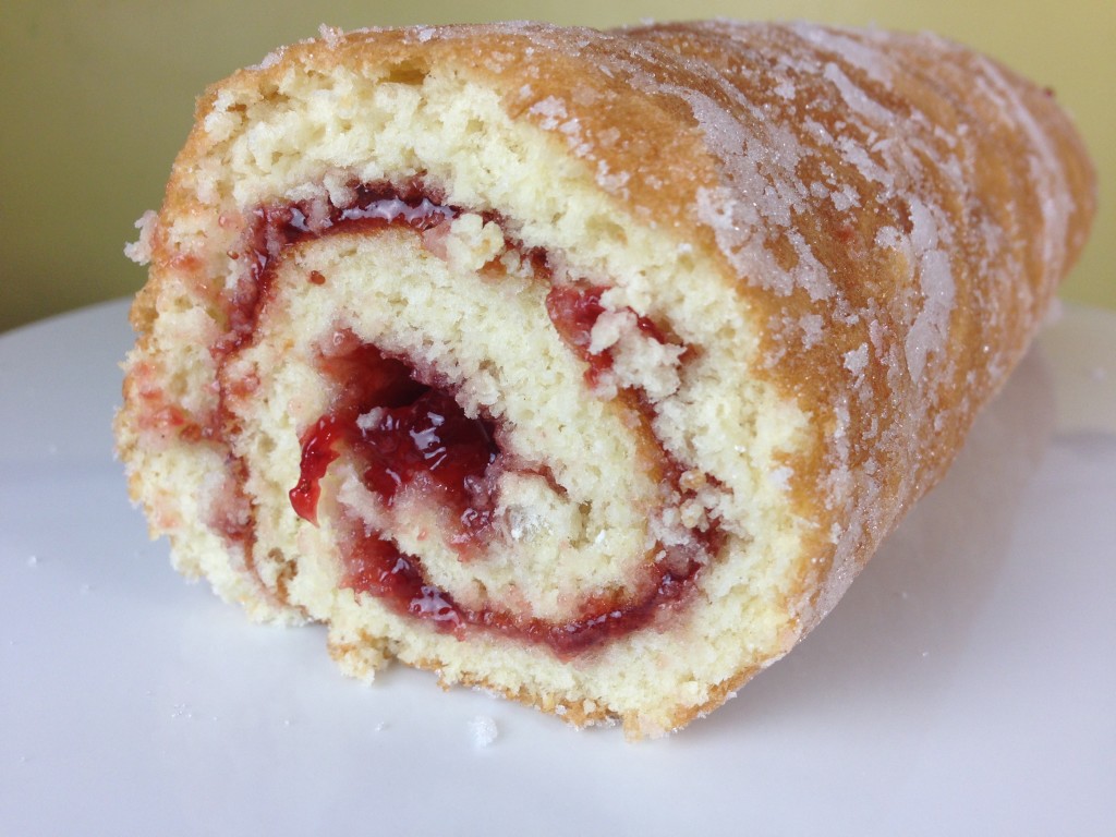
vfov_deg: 42.9
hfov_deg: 55.4
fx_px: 1064
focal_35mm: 33
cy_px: 418
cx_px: 558
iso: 50
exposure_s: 1/60
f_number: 2.4
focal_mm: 4.12
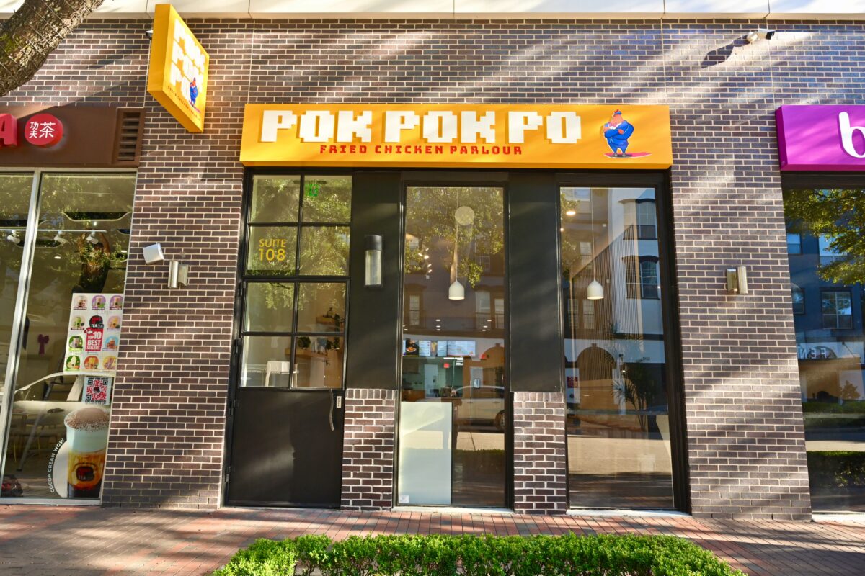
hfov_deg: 73.7
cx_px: 432
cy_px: 288
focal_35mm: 24
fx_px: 577
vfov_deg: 53.1
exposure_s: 1/160
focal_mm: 24
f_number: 8
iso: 640
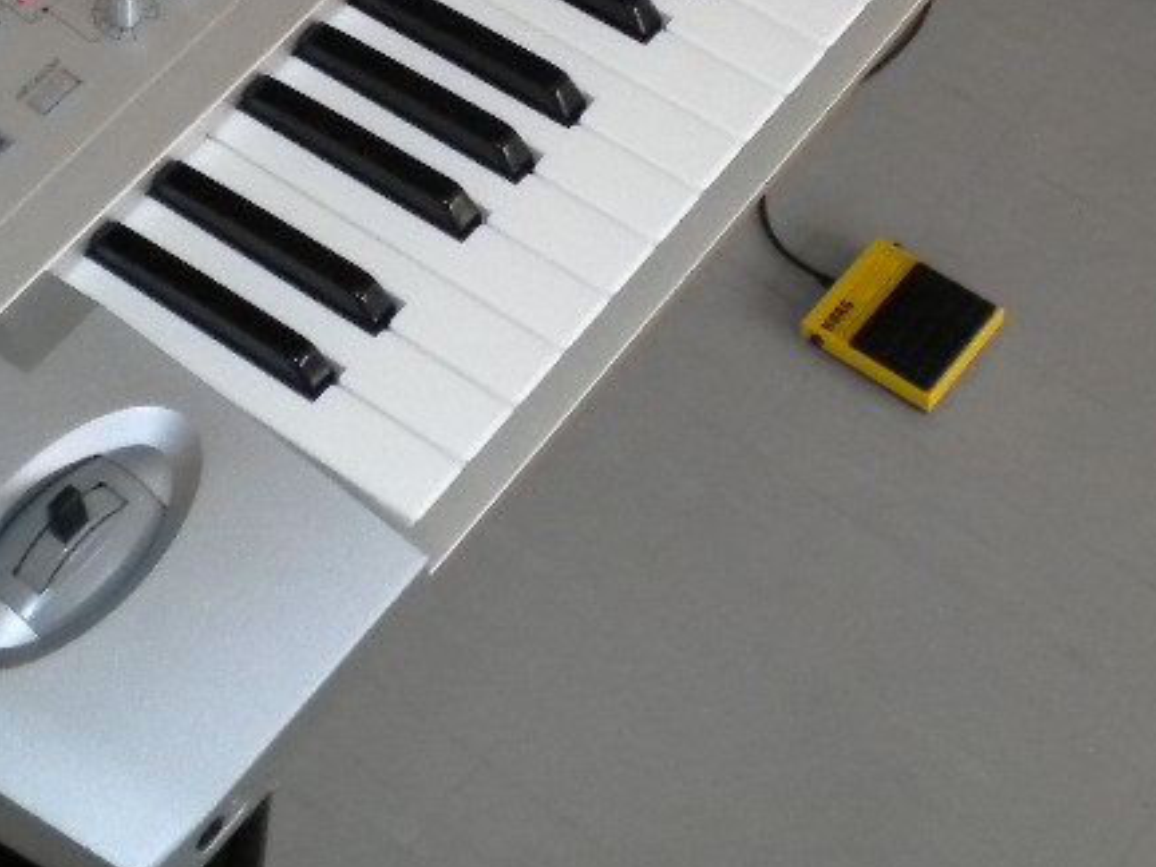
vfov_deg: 17.1
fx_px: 2772
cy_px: -144
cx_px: 661
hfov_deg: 23.5
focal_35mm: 83
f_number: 3.1
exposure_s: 1/30
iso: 400
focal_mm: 6.3
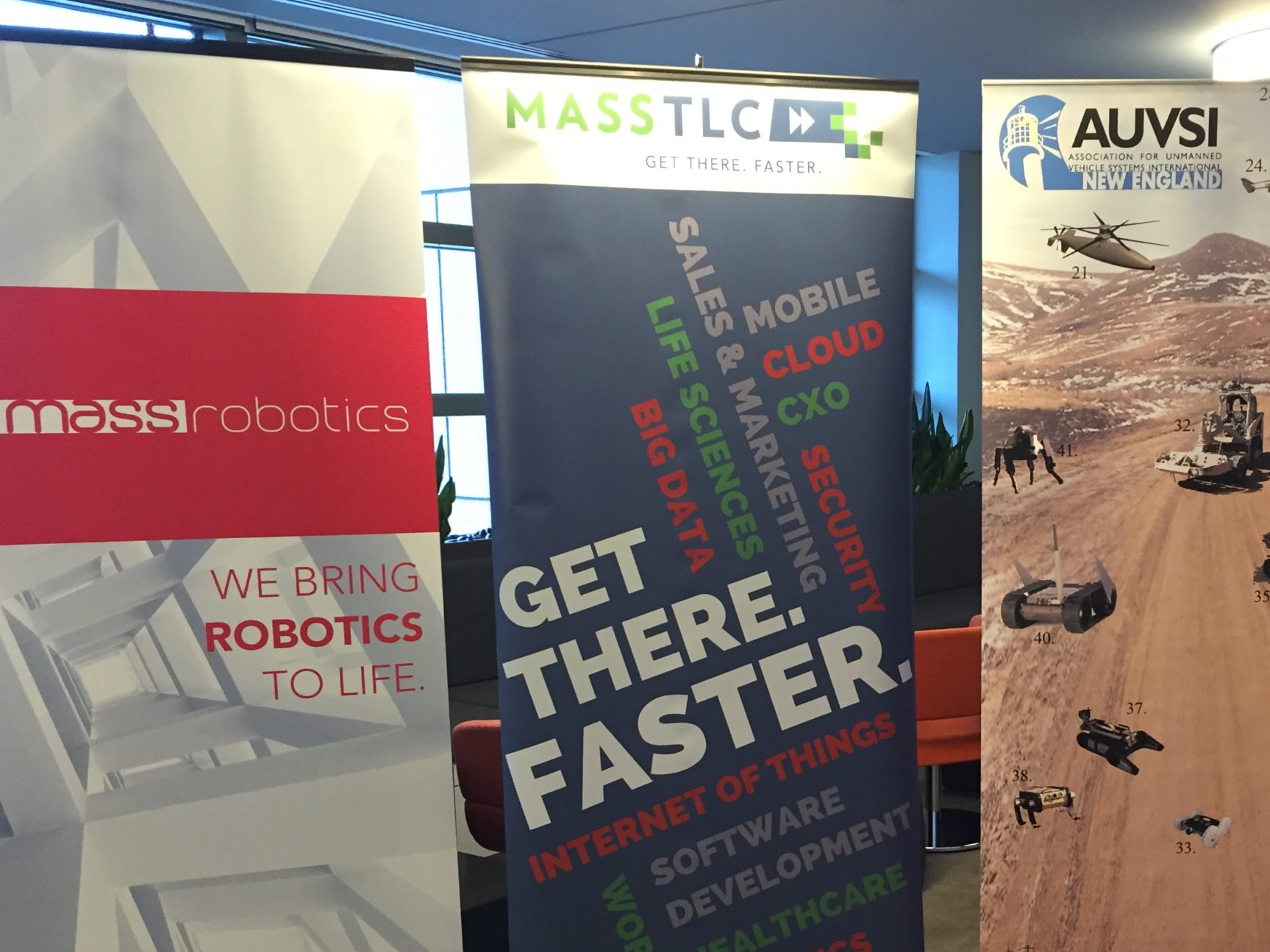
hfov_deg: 43.0
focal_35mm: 43
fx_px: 1577
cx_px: 888
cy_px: 653
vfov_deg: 33.2
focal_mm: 4.15
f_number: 2.2
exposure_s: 1/30
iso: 125
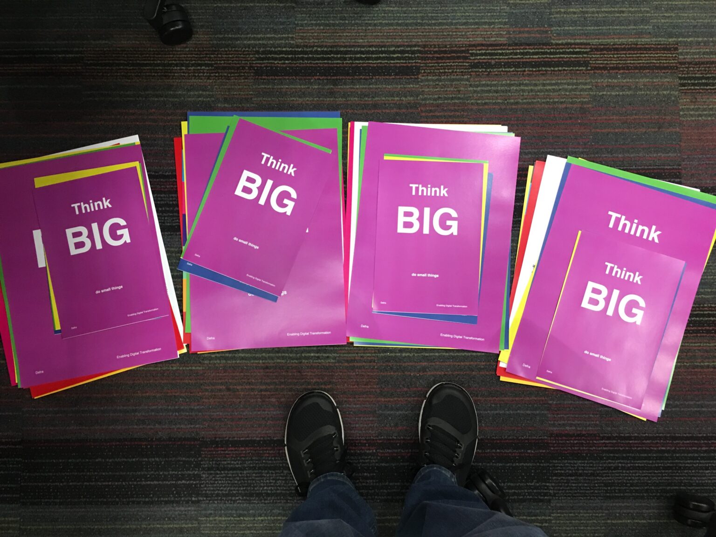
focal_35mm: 29
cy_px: 268
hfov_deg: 61.7
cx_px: 358
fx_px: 600
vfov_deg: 48.2
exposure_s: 1/17
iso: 100
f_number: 2.2
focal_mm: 4.15
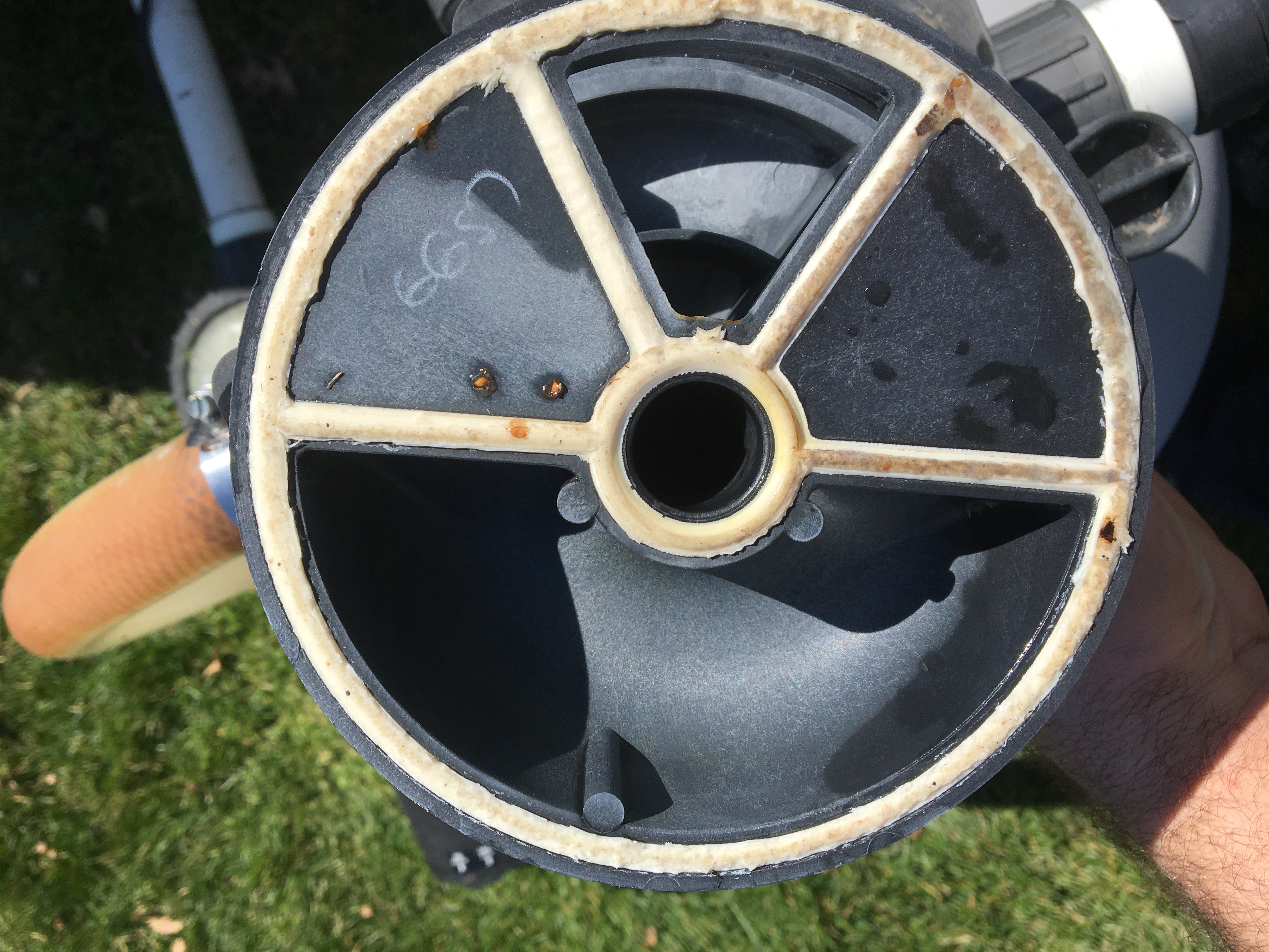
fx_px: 1063
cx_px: 634
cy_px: 476
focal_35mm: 29
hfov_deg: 61.7
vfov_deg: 48.2
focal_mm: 4.15
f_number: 2.2
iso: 25
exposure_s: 1/1972
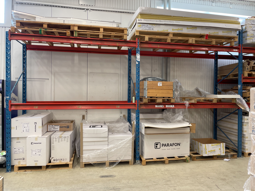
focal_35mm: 26
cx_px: 128
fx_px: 192
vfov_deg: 53.1
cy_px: 96
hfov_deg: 67.3
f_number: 1.6
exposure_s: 1/50
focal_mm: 4.2
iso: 100
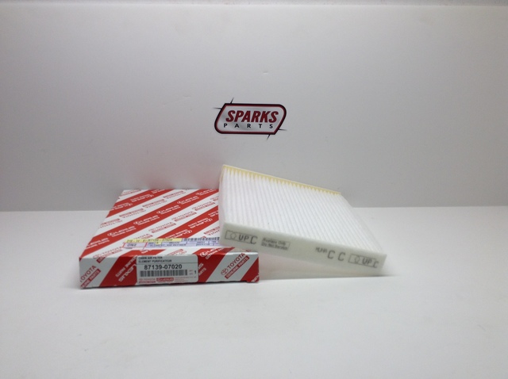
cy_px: 190
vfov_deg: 42.8
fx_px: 484
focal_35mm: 33
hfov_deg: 55.4
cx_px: 254
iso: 32
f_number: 2.4
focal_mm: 3.3
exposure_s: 1/40
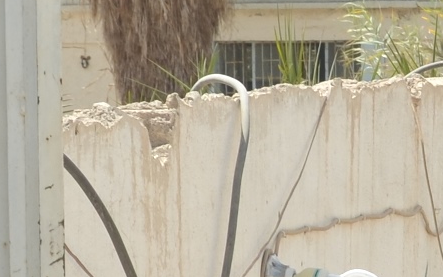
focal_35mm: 315
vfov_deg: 4.2
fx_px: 3808
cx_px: 408
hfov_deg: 6.6
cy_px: 348
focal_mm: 31
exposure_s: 1/250
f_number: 8
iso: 110
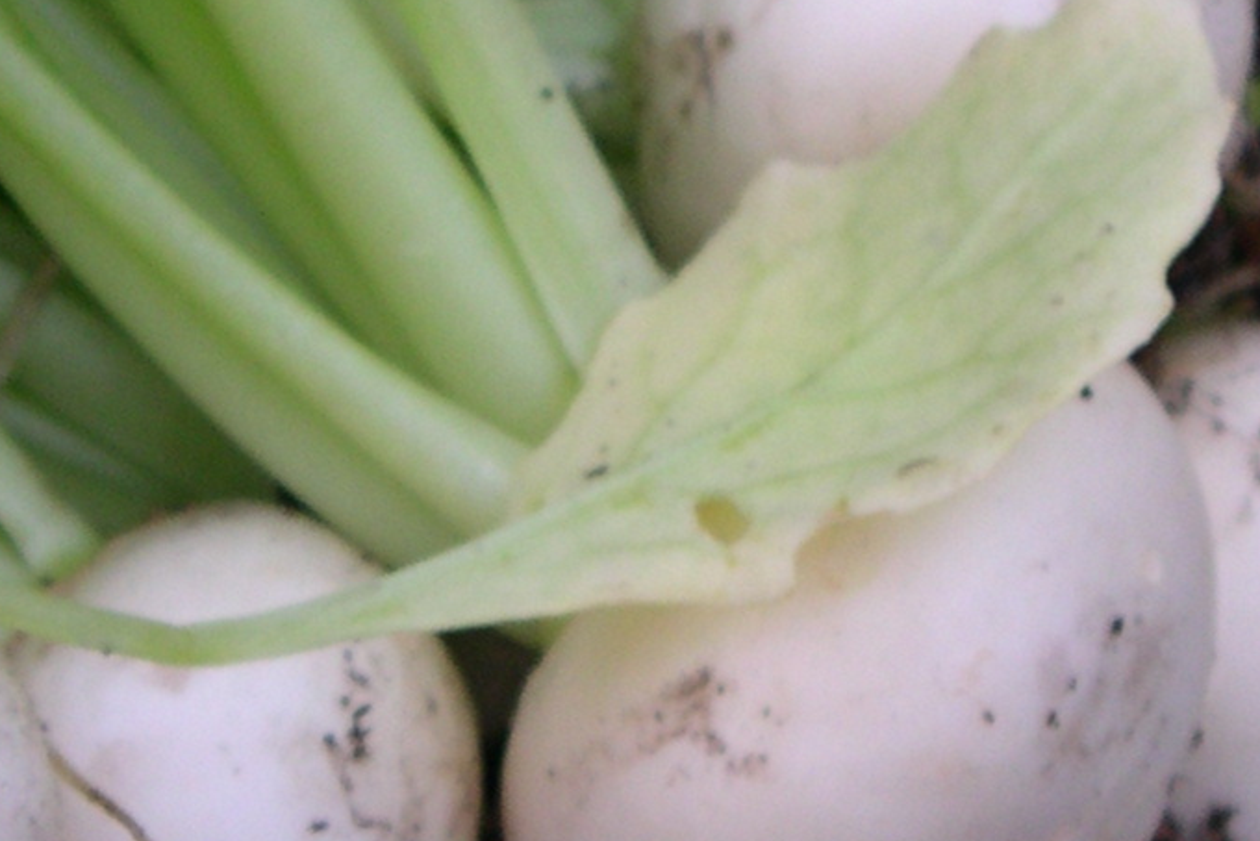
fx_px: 4622
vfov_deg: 10.4
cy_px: 337
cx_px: 536
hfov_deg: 15.5
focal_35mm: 132
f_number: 2.8
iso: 100
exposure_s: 1/42.2
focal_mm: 8
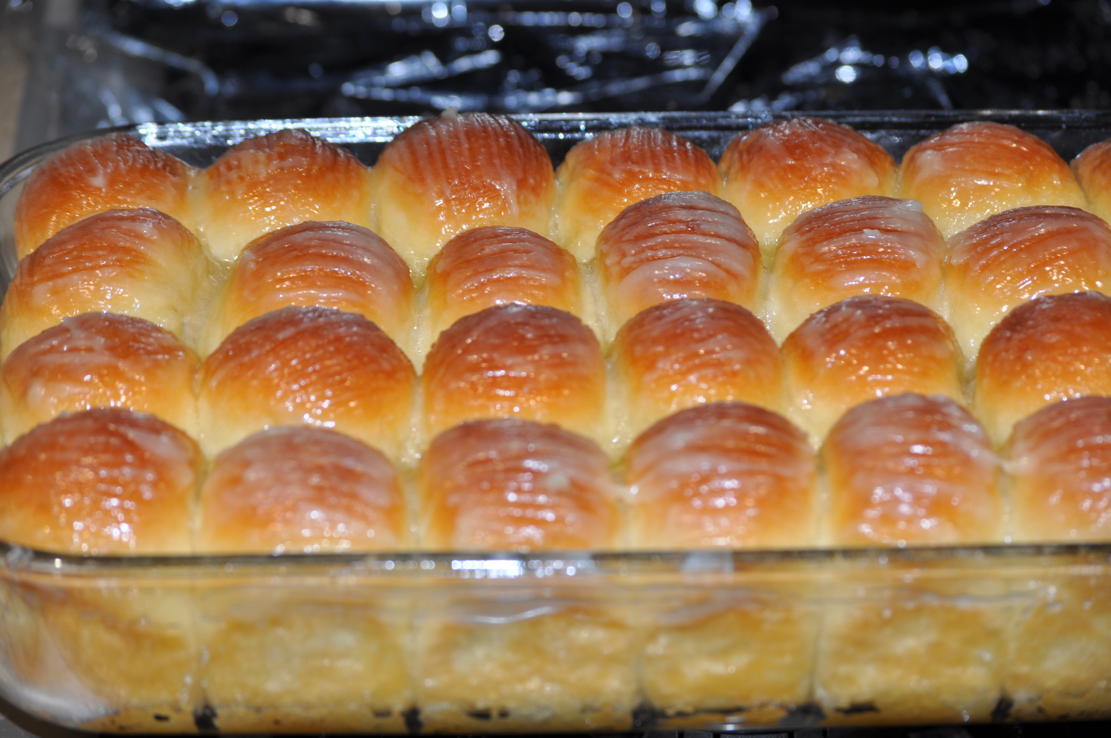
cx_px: 556
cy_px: 369
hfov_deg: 20.0
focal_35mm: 102
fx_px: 3144
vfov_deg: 13.4
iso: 200
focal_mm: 68
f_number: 5.6
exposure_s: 1/30
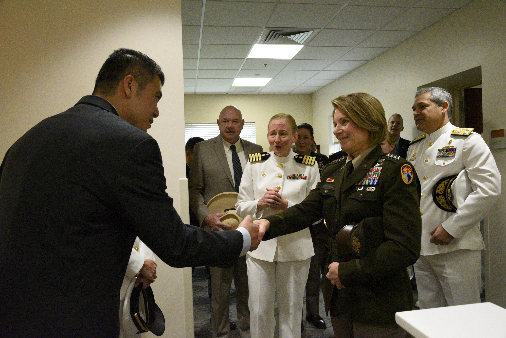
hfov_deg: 61.9
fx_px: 422
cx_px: 253
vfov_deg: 43.6
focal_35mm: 30
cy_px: 169
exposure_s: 1/400
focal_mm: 30
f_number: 10
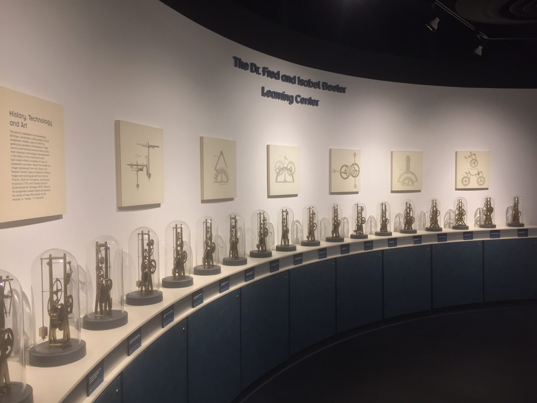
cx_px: 268
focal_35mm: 29
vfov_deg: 48.2
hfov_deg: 61.7
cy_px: 202
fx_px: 450
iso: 80
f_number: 2.2
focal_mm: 4.15
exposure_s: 1/30
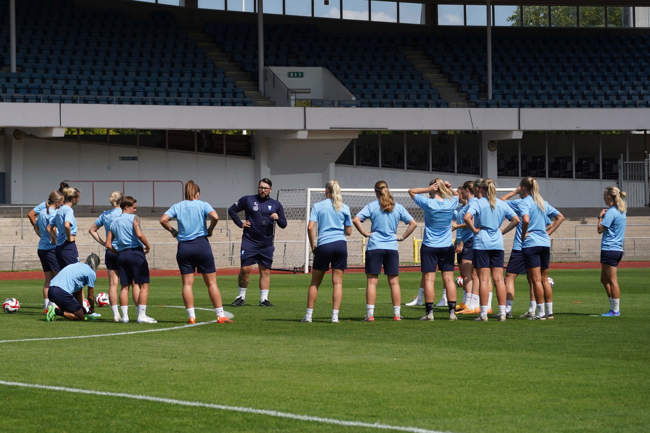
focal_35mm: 100
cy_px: 216
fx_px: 1805
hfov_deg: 20.4
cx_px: 325
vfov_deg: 13.7
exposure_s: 1/2000
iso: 320
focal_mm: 100
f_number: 6.3
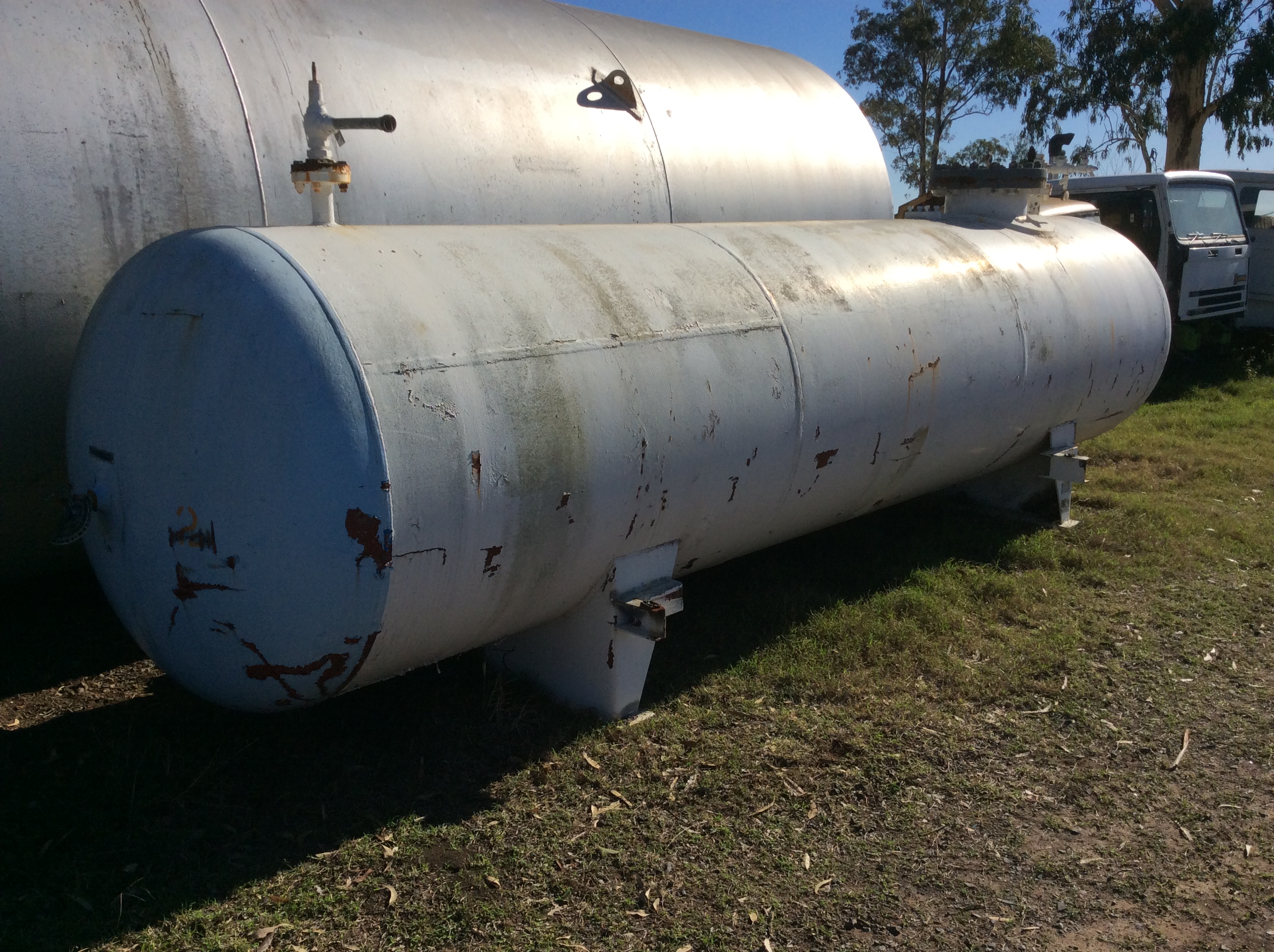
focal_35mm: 33
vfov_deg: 42.8
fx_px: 1213
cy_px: 476
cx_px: 637
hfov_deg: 55.4
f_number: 2.4
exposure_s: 1/2604
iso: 32
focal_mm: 3.3
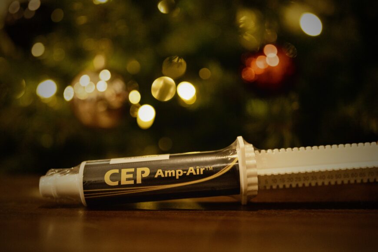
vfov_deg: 37.9
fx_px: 367
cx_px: 189
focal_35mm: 35
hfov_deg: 54.4
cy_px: 126
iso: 3200
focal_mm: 35
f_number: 1.4
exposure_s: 1/400
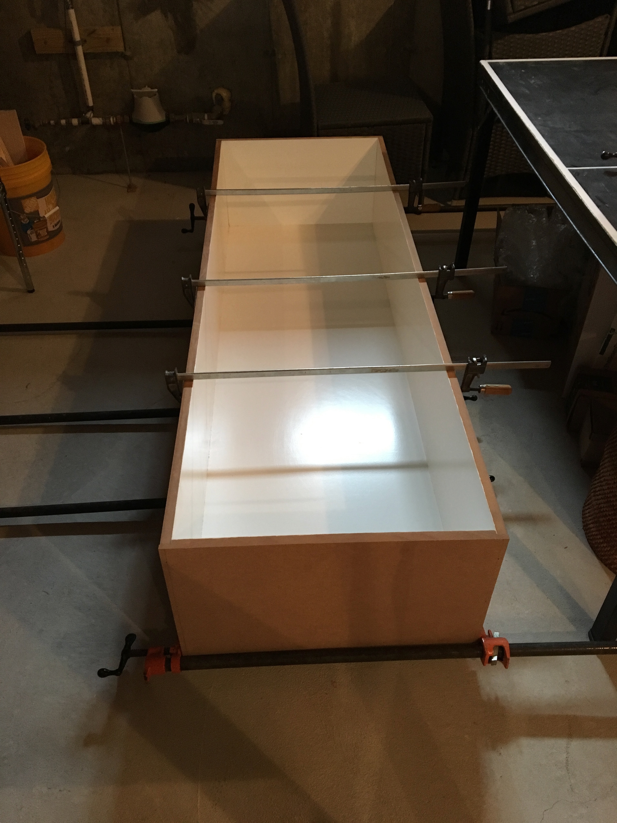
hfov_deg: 48.2
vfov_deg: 61.7
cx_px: 308
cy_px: 412
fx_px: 689
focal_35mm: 29
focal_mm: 4.15
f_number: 2.2
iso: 200
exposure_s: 1/17
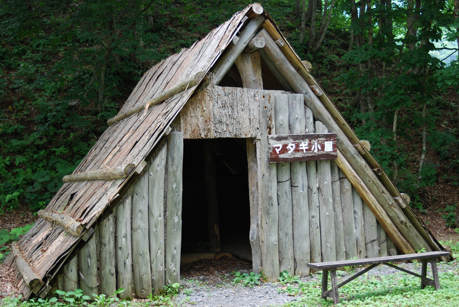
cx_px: 230
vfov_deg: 25.8
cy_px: 154
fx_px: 670
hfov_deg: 37.8
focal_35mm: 52
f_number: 3.5
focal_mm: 35
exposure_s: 1/60
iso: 200
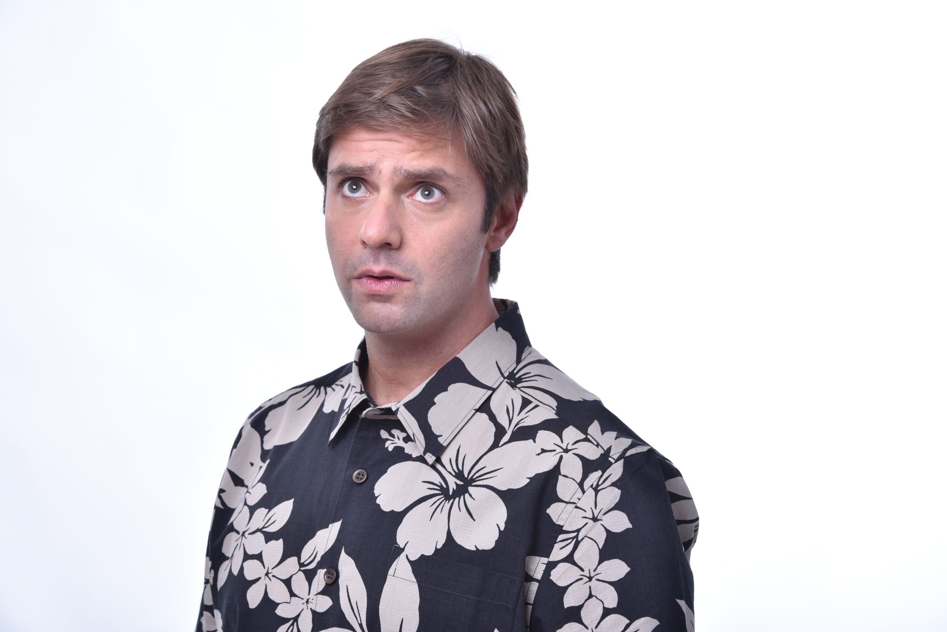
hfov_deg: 15.8
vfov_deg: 10.6
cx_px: 474
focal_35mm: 130
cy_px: 316
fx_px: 3421
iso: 100
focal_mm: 130
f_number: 10
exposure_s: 1/200
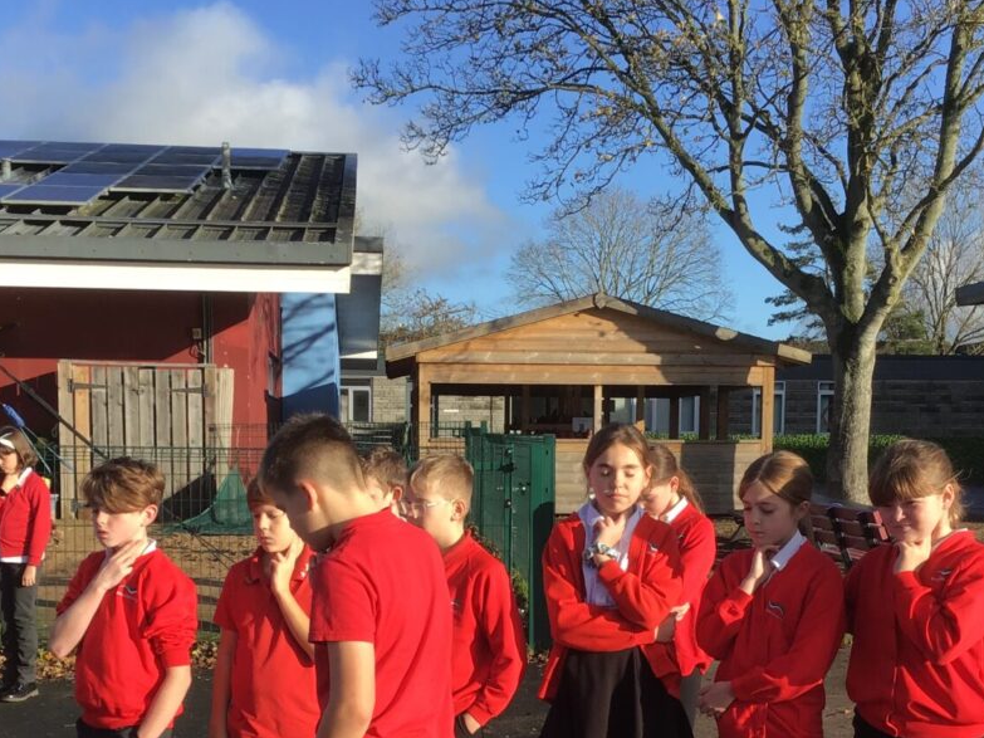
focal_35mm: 53
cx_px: 486
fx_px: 1506
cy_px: 555
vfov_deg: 27.1
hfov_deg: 36.2
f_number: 2.4
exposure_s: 1/708
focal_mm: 3.3
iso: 25
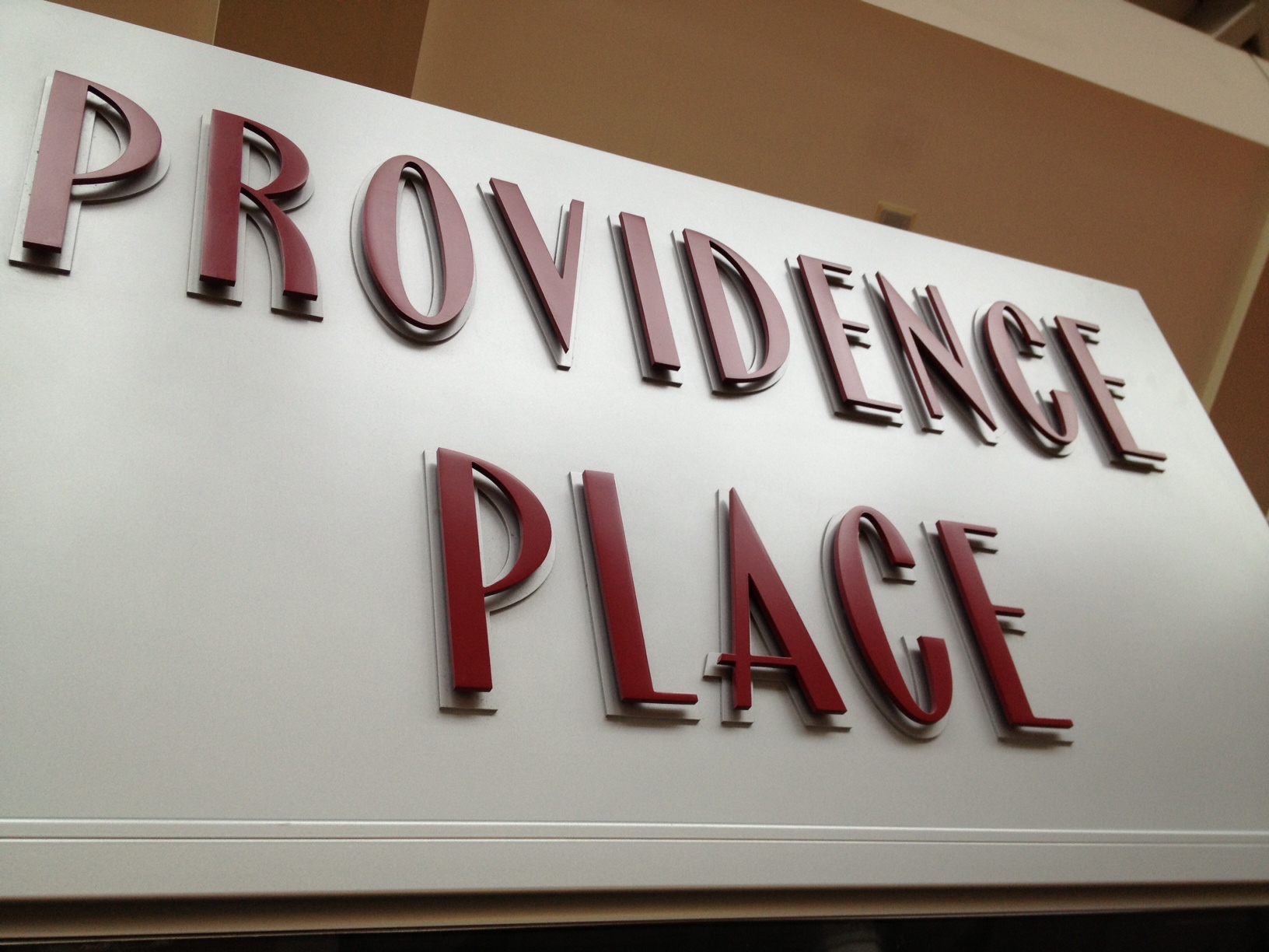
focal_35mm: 35
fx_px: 1283
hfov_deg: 52.6
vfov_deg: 40.7
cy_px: 476
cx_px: 634
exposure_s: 1/20
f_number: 2.4
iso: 50
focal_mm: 4.28
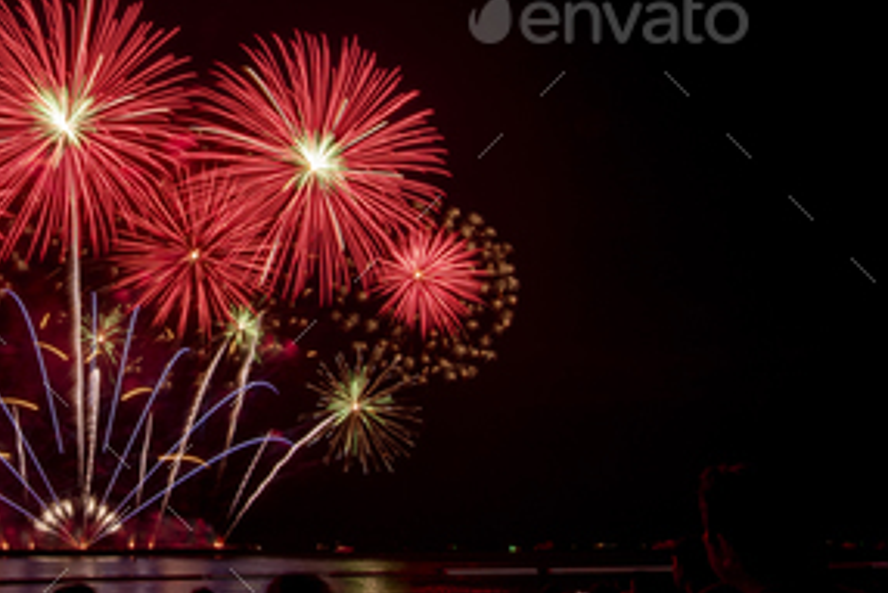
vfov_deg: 39.2
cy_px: 166
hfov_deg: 52.1
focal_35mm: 33
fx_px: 814
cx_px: 134
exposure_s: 6
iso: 100
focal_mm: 16
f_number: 16
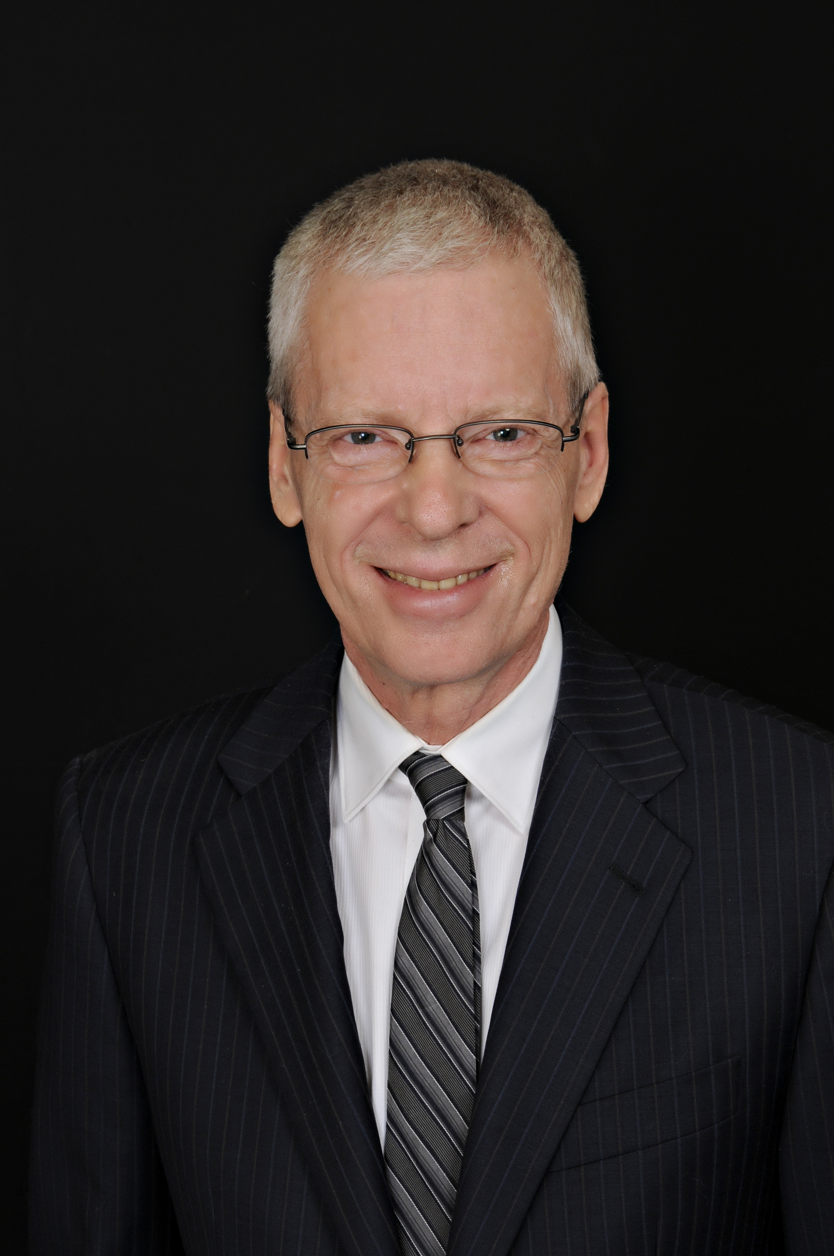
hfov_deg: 16.5
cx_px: 417
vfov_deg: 24.6
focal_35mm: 82
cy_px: 628
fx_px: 2874
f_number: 11
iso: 200
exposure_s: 1/30
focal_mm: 55
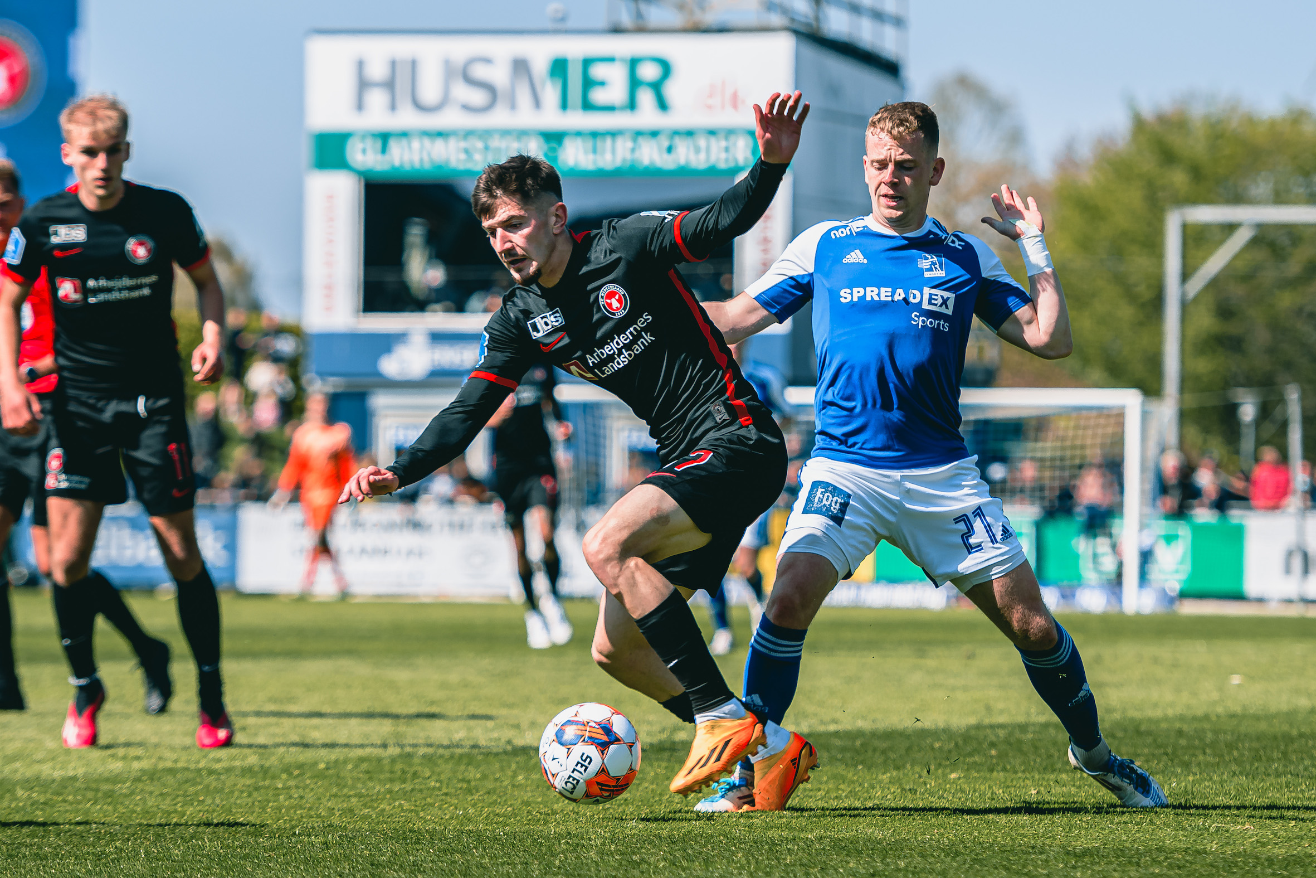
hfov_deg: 9.8
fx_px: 7677
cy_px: 439
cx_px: 658
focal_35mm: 210
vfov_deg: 6.5
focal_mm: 140
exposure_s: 1/2000
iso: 100
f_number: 3.2
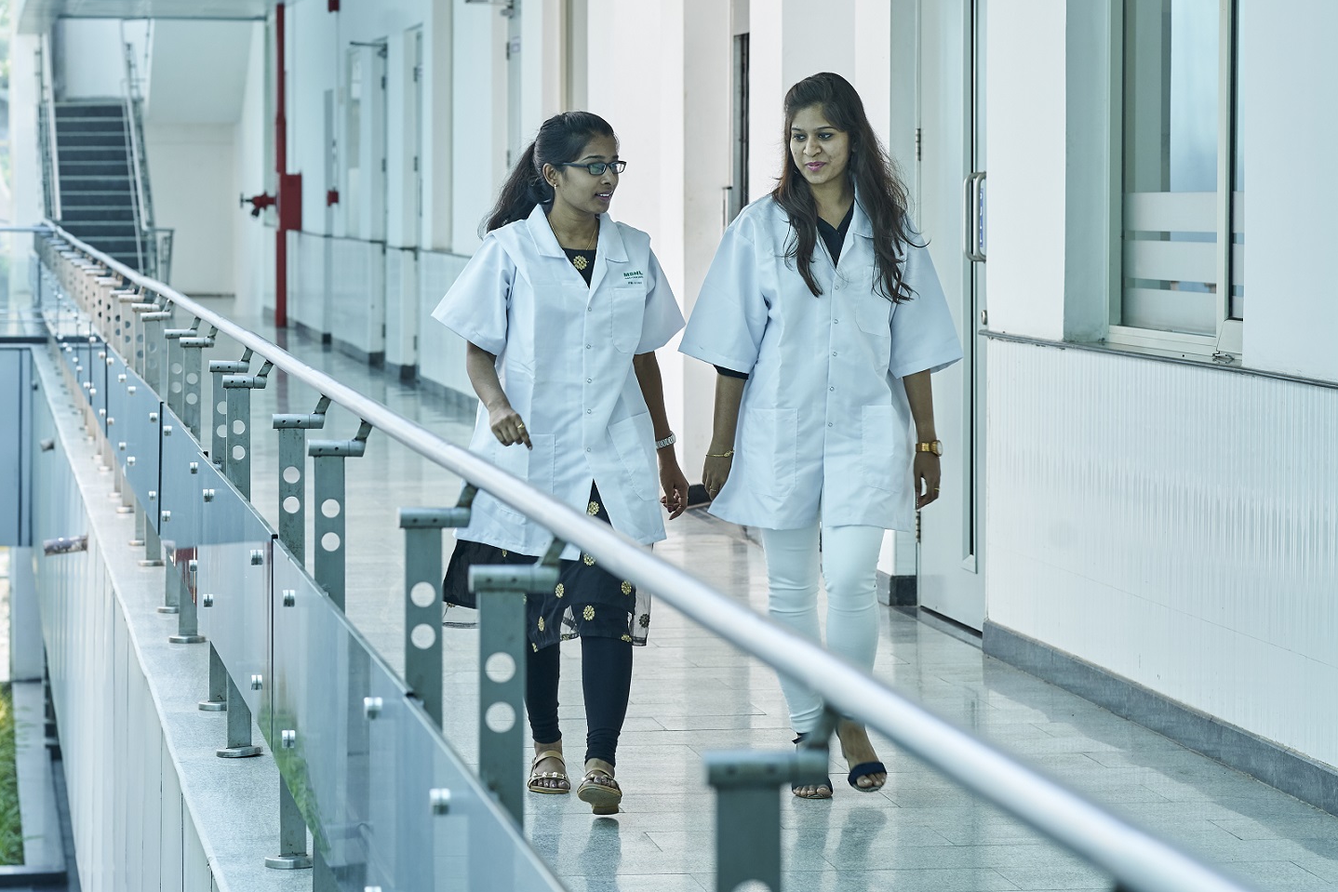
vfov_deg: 10.8
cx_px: 638
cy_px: 232
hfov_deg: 16.1
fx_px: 4720
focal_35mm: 127
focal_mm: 85
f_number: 5.6
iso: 500
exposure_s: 1/125
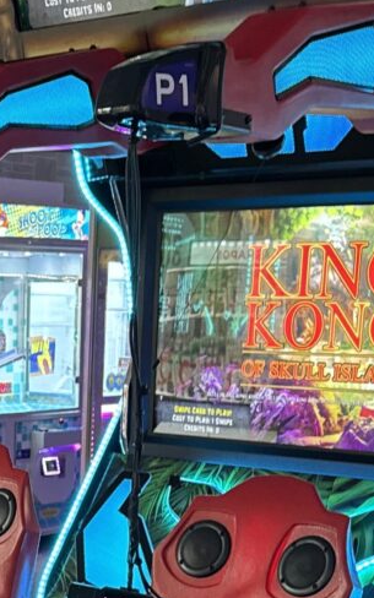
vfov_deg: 24.1
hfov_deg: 16.0
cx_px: -10
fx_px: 1305
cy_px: 660
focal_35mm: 80
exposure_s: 1/57
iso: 400
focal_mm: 6.76
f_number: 1.78
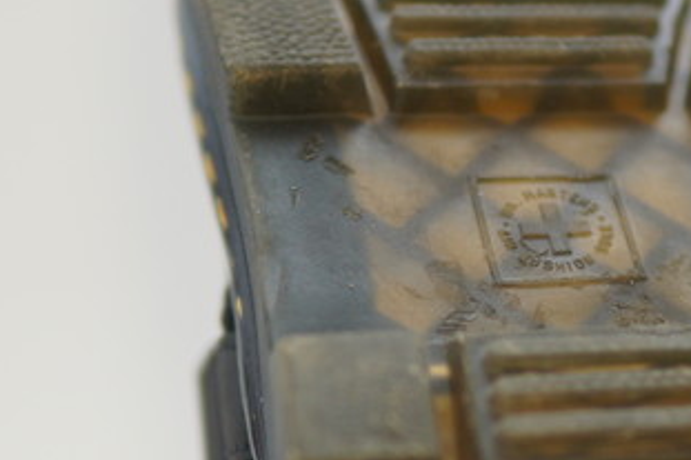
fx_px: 2667
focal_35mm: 139
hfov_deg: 14.6
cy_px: 284
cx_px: 591
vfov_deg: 9.9
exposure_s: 1/100
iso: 200
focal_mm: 30
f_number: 1.6
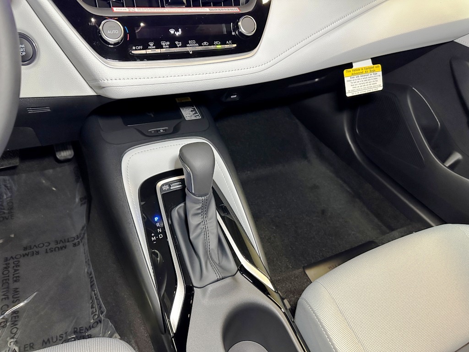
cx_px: 234
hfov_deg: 71.6
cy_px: 176
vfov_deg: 56.8
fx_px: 325
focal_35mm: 24
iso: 800
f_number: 1.78
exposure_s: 1/60
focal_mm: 6.86
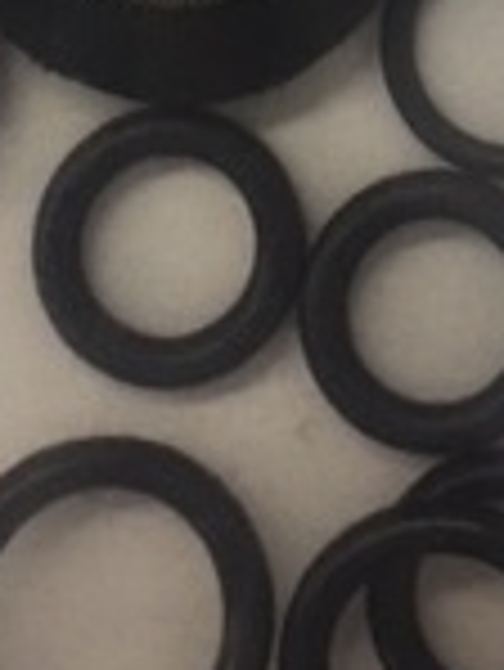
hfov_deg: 14.5
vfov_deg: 17.9
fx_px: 1977
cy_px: -214
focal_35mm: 102
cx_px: 387
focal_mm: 4.15
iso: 40
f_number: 2.2
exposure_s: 1/30
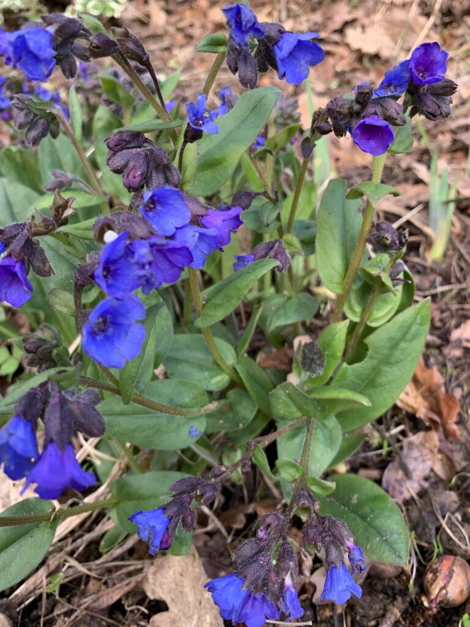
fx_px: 471
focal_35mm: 26
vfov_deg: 67.3
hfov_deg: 53.1
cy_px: 314
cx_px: 235
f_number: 1.8
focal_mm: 4.25
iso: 32
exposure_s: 1/121
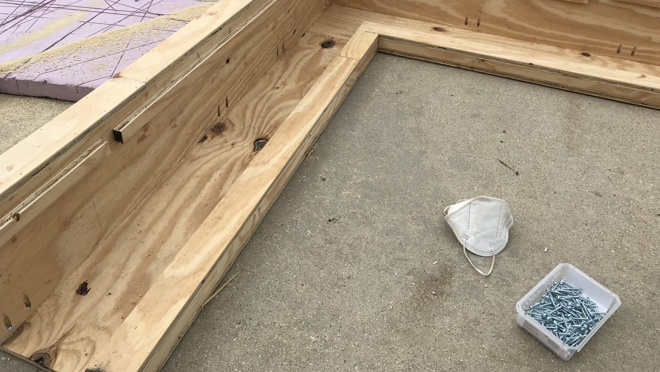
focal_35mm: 31
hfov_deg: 62.6
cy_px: 130
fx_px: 543
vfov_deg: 37.5
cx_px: 326
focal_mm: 3.99
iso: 20
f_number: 1.8
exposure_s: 1/1227
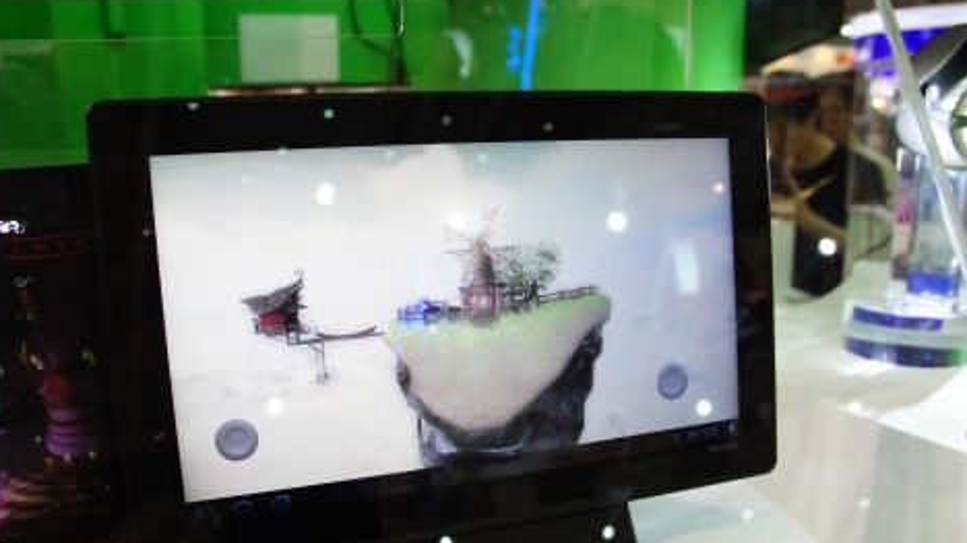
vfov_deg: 40.0
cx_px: 473
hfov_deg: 66.1
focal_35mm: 29
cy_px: 319
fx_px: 743
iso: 3200
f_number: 6.3
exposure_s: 1/250
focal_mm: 18
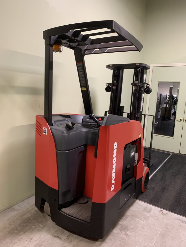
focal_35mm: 26
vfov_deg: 67.3
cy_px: 124
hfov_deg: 53.1
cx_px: 93
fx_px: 186
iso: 250
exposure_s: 1/40
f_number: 1.8
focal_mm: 4.25
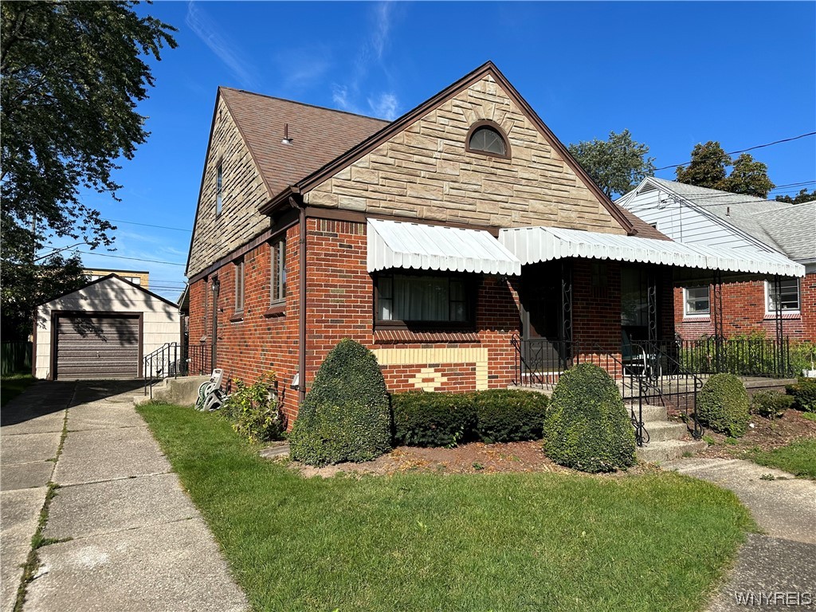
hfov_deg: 71.6
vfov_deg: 56.8
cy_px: 306
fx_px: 566
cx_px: 408
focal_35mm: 24
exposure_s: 1/5000
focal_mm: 6.86
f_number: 1.78
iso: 80
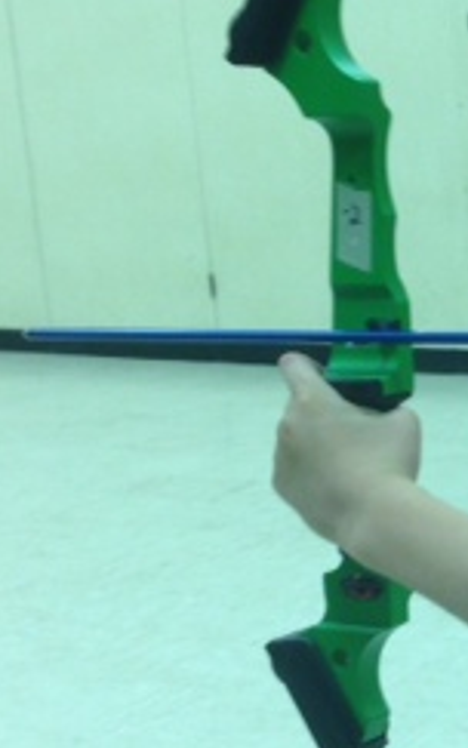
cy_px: 489
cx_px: 714
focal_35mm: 92
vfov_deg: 22.5
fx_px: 1876
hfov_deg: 13.4
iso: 64
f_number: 2.4
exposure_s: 1/20
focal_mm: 4.13
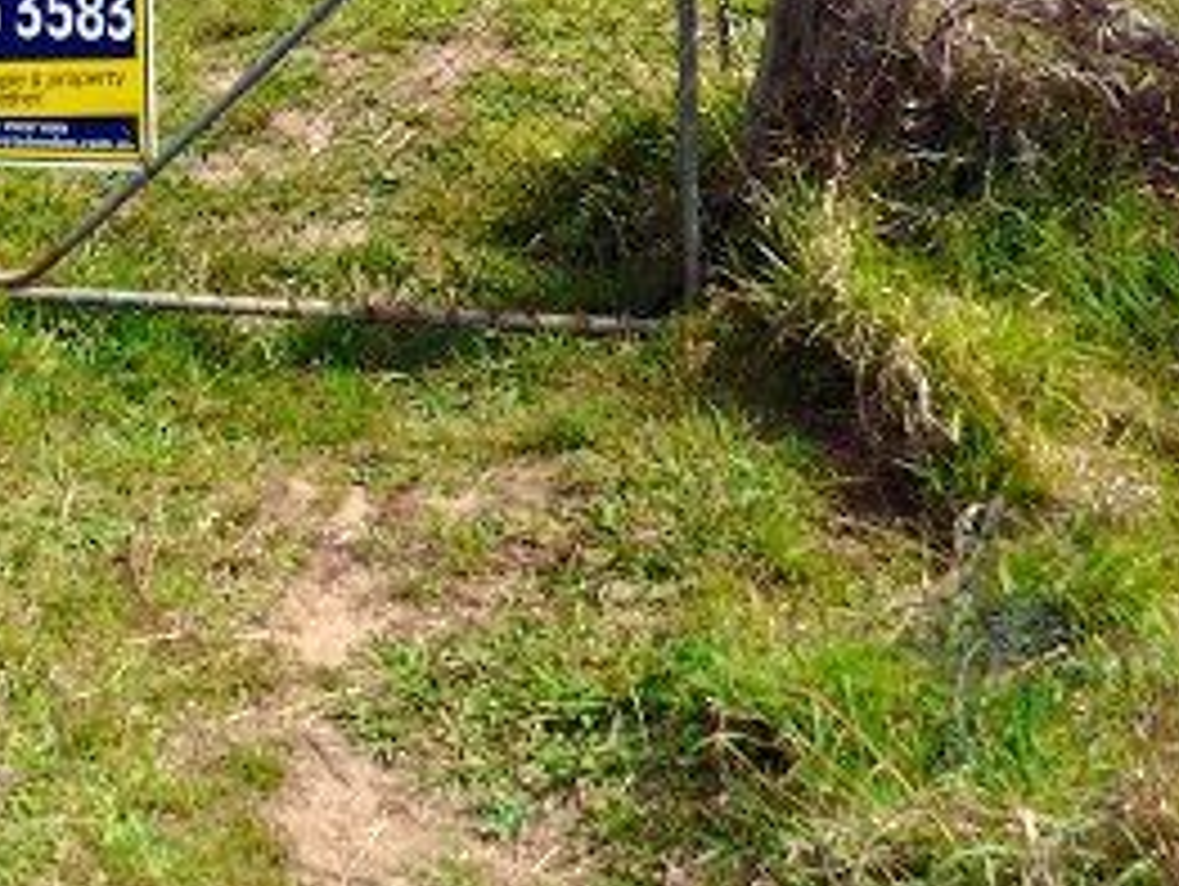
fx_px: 2080
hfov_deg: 28.6
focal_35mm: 61
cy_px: -328
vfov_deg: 21.3
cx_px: -135
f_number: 3.5
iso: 100
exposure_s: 1/1600
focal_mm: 3.58
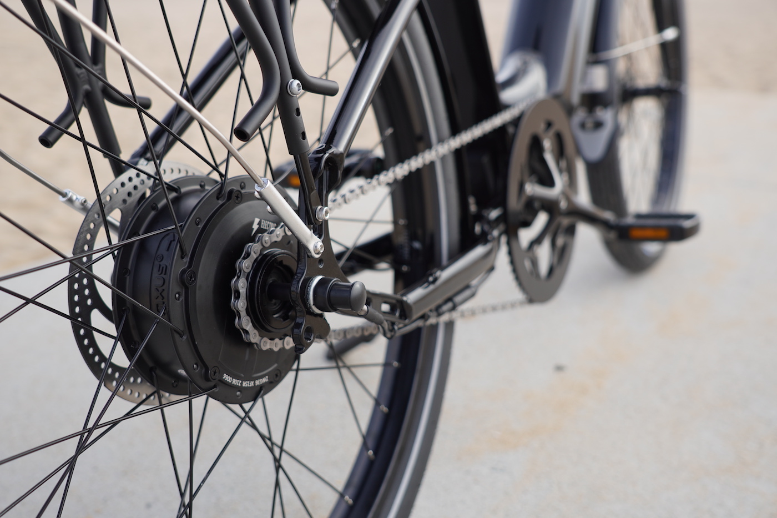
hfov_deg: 49.6
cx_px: 388
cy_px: 259
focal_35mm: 39
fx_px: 842
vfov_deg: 34.2
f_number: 2.8
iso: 100
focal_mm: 26
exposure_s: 1/500
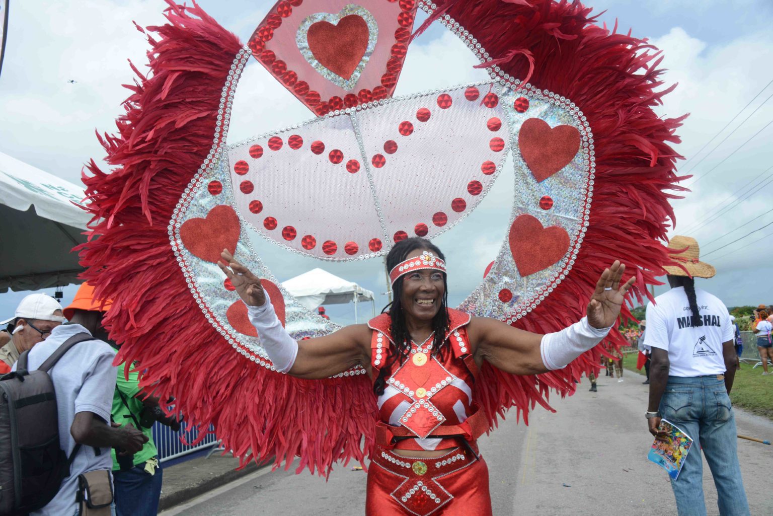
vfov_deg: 38.9
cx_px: 386
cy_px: 258
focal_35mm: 34
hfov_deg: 55.8
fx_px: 730
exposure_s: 1/250
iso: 400
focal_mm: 34
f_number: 10
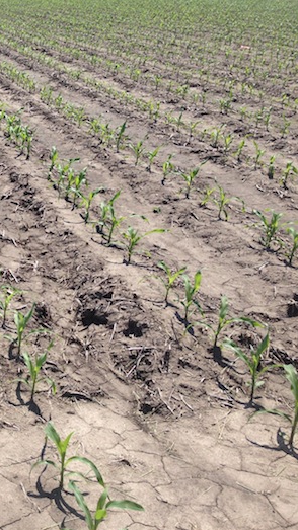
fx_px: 773
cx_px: -82
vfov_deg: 37.9
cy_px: 266
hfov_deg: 20.1
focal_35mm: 55
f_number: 2.4
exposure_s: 1/1290
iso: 50
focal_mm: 4.12
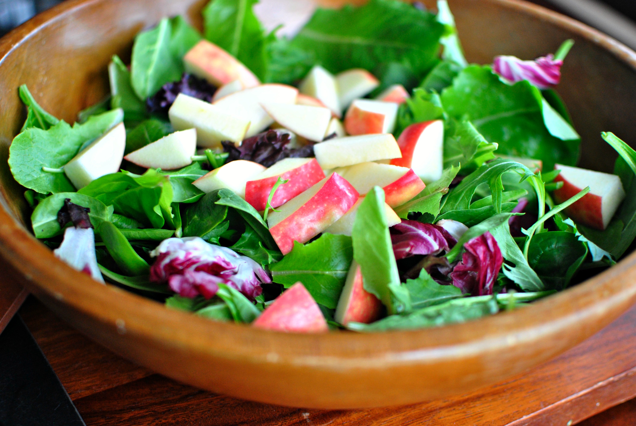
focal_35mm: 52
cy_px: 213
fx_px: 929
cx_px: 318
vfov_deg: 25.8
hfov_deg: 37.8
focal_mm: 35
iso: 400
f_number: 2
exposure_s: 1/125
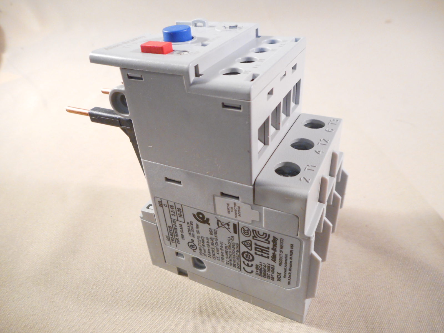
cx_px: 222
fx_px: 321
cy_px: 166
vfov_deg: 54.9
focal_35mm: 25
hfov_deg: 69.4
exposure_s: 1/15
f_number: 3.7
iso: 400
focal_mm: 4.5
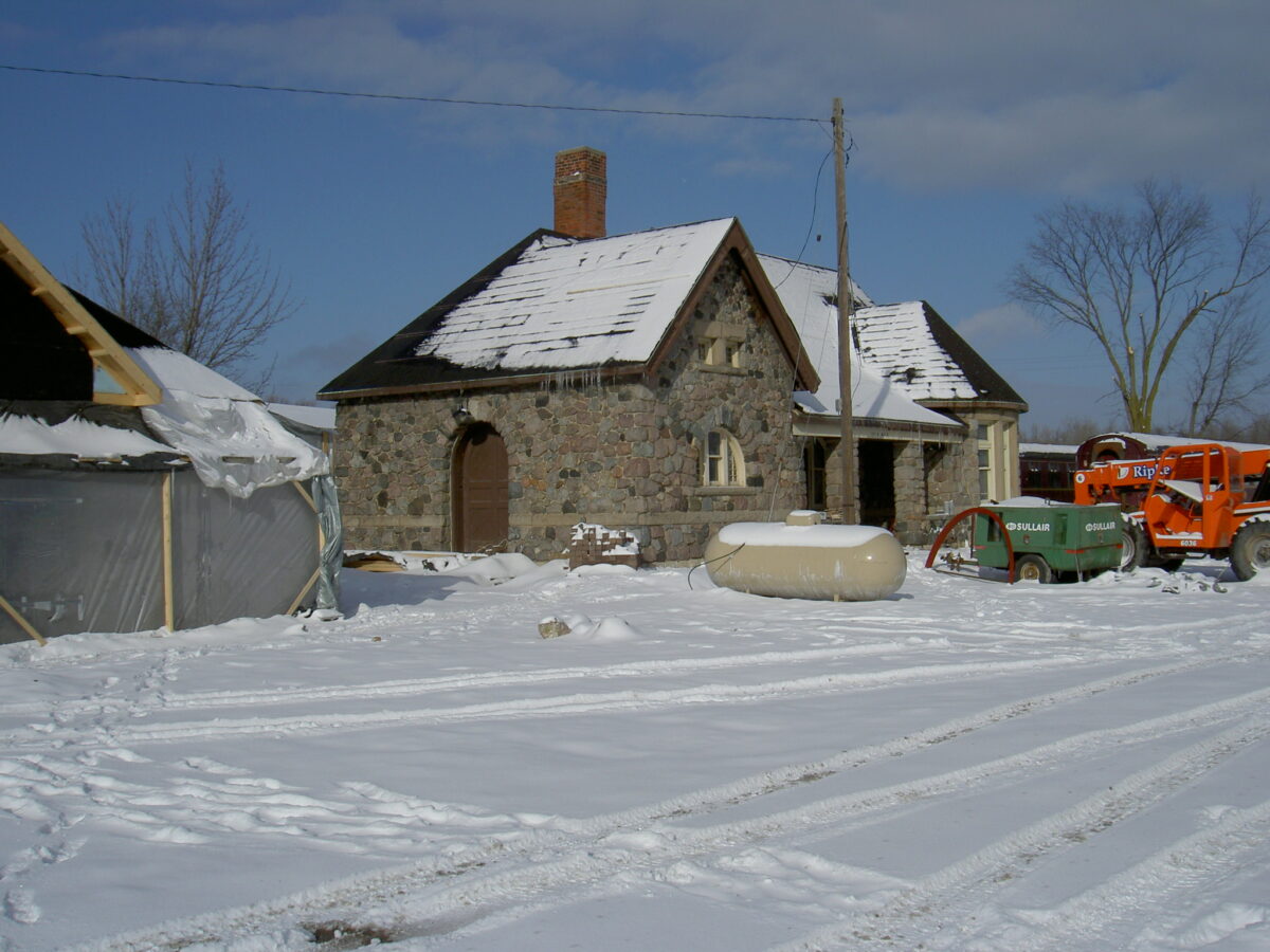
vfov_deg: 36.8
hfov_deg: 47.9
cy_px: 476
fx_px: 1431
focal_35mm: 39
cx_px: 635
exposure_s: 1/2000
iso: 100
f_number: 4.7
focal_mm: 8
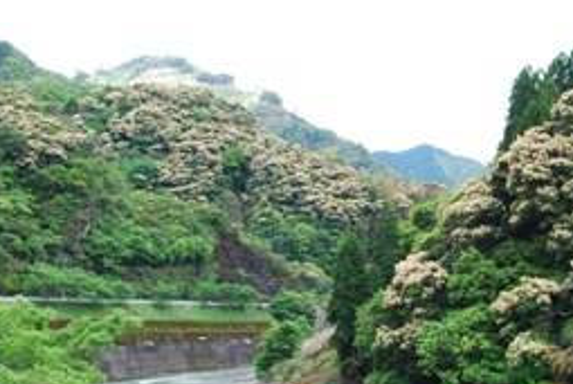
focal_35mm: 58
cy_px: 287
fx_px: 925
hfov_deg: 34.2
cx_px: 373
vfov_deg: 23.2
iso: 200
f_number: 8
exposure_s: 1/80
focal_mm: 22
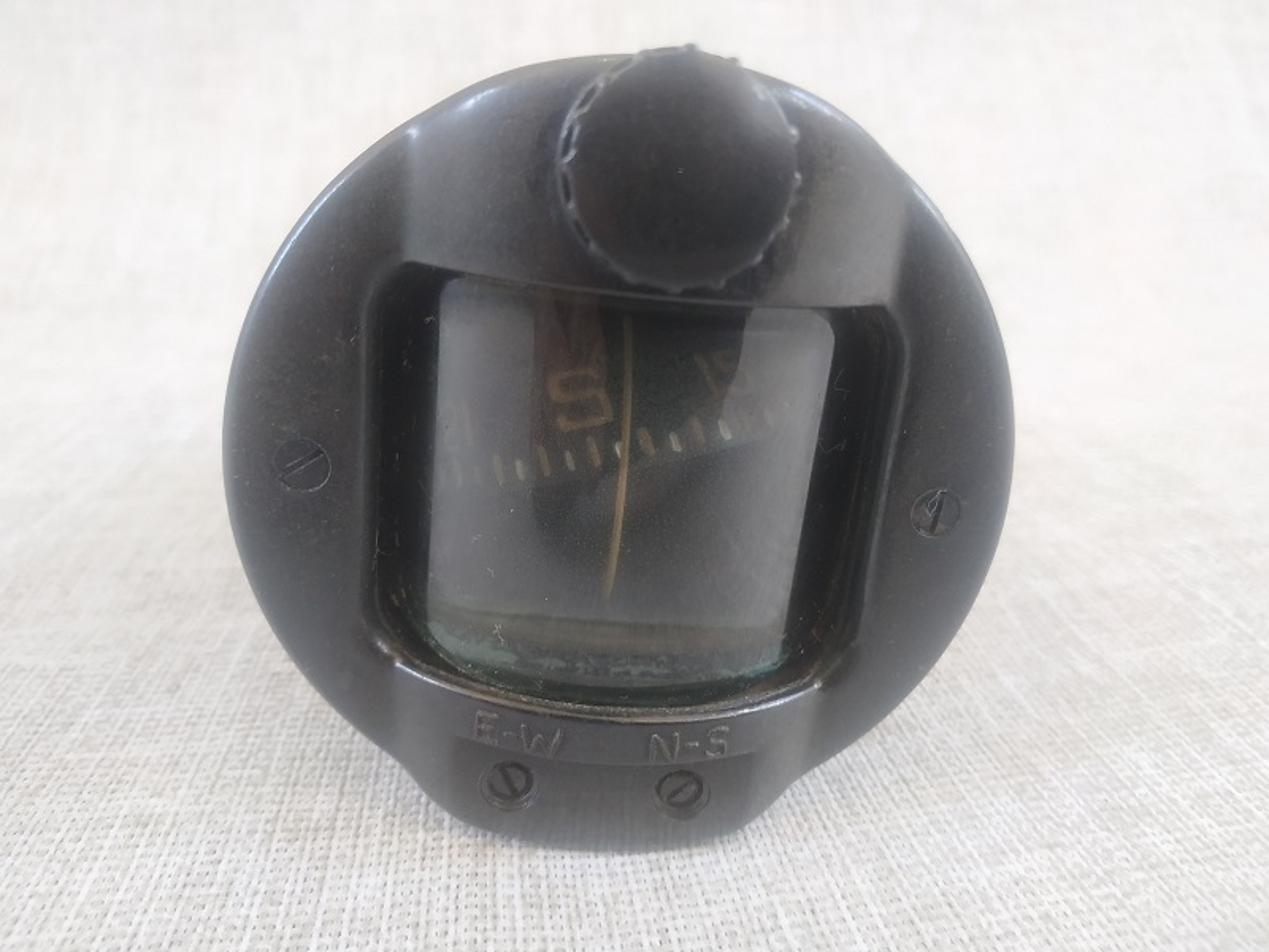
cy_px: 476
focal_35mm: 24
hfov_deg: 71.6
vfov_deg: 56.8
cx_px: 634
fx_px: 880
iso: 320
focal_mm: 3.94
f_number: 1.9
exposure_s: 1/25
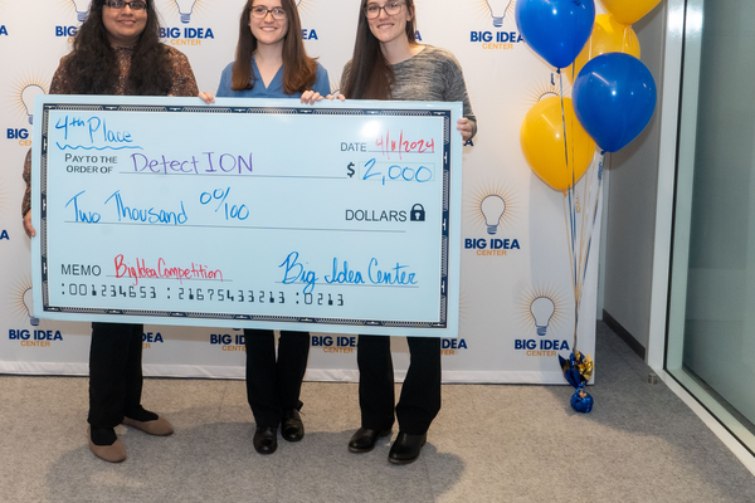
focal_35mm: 42
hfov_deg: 46.2
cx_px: 305
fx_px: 881
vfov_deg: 31.4
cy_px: 130
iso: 5000
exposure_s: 1/160
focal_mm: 28
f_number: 9
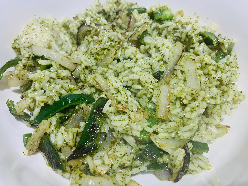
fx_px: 186
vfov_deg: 53.1
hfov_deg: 67.3
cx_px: 124
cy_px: 93
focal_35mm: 26
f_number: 1.8
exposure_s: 1/120
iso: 100
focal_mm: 4.25
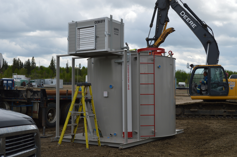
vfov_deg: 28.0
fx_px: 316
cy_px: 78
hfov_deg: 41.1
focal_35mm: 48
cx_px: 118
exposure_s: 1/200
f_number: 7.1
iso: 100
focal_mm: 32
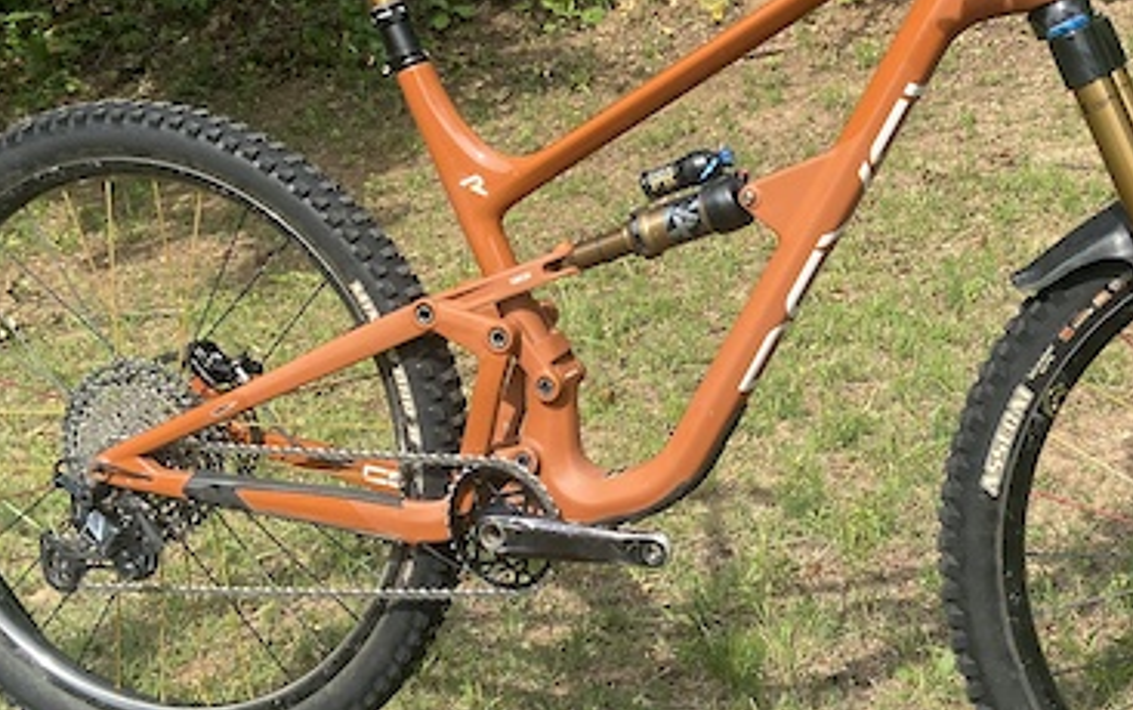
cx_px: 750
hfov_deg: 33.7
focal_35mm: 60
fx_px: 1854
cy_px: 250
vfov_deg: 21.6
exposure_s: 1/839
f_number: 1.8
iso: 32
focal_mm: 4.25
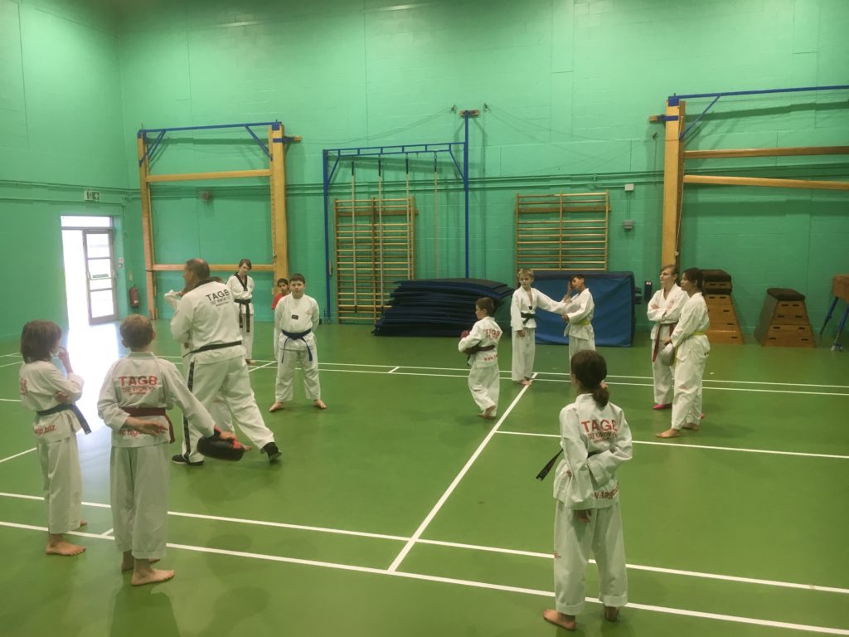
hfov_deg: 61.7
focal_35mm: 29
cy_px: 318
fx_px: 711
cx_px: 424
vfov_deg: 48.2
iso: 50
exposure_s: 1/33
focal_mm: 4.15
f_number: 2.2
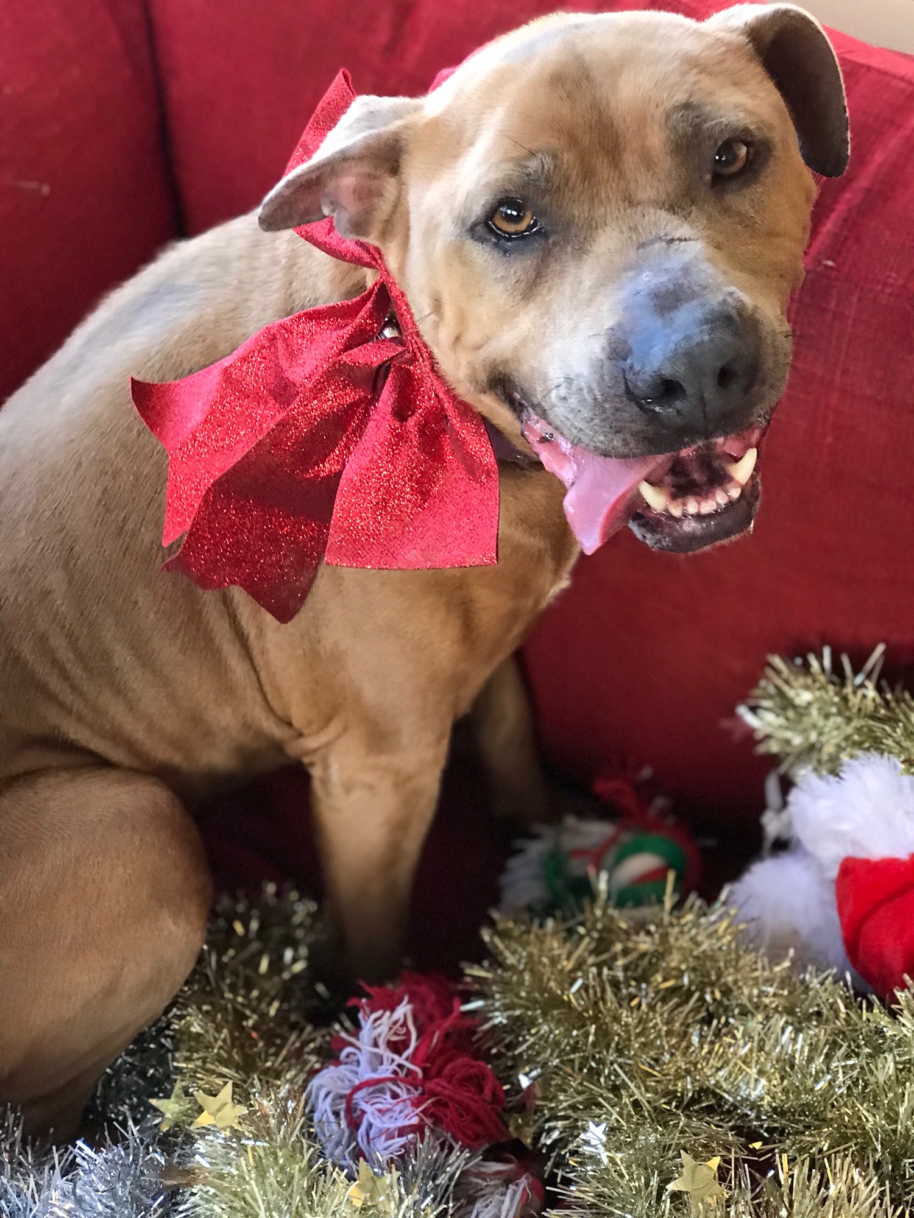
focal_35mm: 57
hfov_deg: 25.7
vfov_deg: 33.8
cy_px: 609
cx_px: 457
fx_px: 2007
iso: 160
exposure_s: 1/50
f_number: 2.8
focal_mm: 6.6
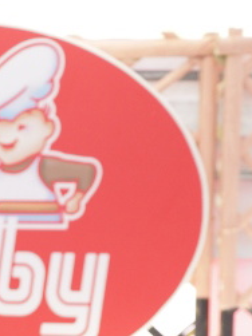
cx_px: -25
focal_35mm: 162
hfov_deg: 9.1
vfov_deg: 11.3
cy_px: 612
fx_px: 1574
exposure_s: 1/160
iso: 800
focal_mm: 42
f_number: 2.8
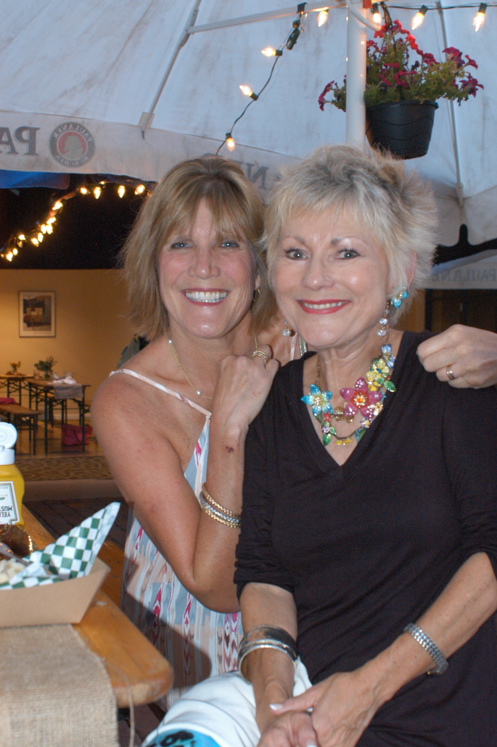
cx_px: 248
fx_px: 871
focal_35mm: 42
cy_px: 374
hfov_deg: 31.8
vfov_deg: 46.4
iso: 1250
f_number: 5.6
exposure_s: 1/60
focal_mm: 28
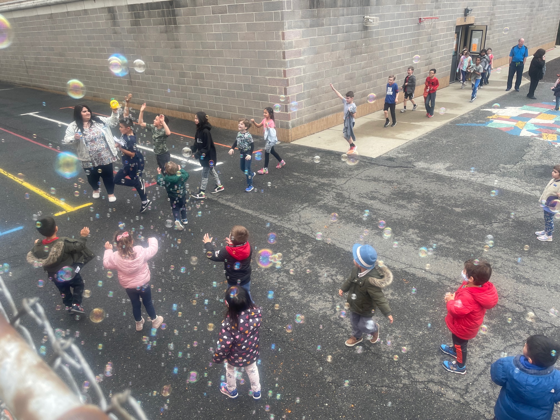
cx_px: 280
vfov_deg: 53.1
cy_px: 210
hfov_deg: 67.3
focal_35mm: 26
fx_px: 421
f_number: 1.6
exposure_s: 1/605
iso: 32
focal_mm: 5.1
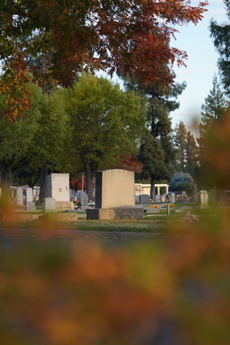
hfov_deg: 19.5
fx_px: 670
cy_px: 172
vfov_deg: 28.8
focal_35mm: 70
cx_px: 115
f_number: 2.8
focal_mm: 70
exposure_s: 1/250
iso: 100
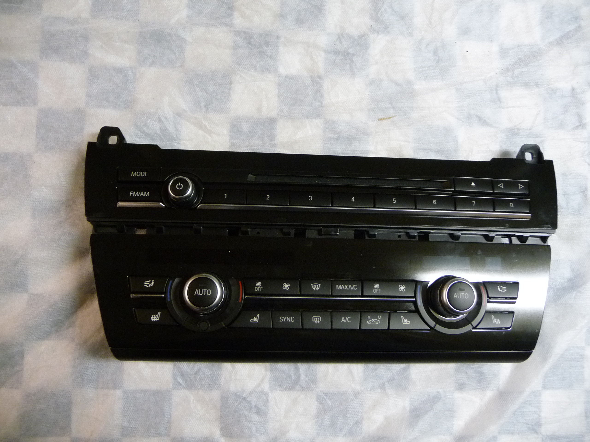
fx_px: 477
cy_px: 221
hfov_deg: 63.4
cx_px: 295
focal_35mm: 28
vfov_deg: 49.7
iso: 400
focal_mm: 4.7
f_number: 3.3
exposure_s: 1/30
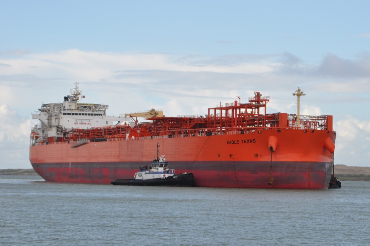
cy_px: 123
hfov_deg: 15.9
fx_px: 1324
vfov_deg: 10.6
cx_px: 185
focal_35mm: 129
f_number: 5.6
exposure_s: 1/500
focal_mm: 86
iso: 220
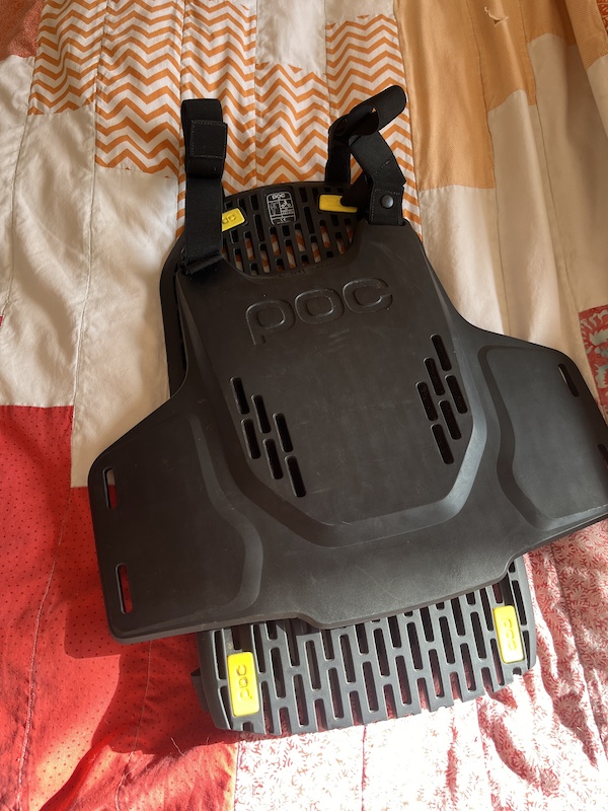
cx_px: 304
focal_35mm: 26
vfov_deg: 67.3
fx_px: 609
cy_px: 406
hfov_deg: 53.1
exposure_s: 1/133
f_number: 1.6
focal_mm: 5.1
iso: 32
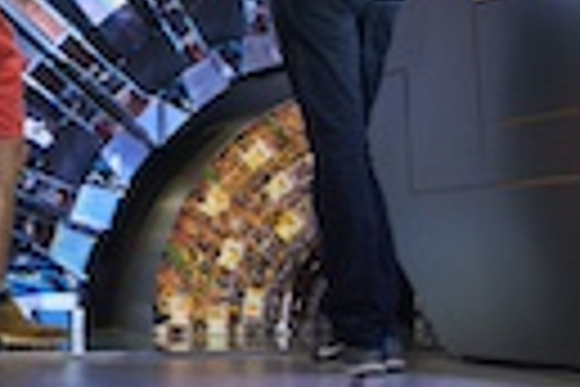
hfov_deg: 21.0
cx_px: -31
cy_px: -34
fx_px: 1498
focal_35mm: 93
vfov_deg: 14.4
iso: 1600
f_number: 4
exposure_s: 1/50
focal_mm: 24
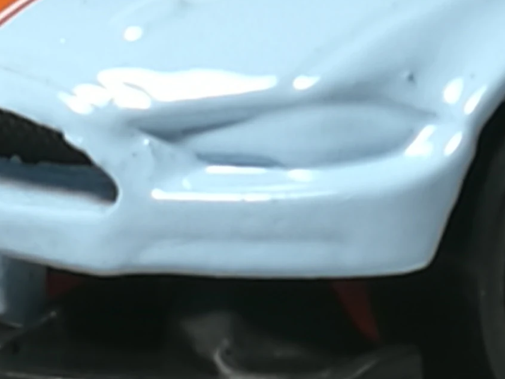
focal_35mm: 353
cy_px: -68
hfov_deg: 5.6
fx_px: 5149
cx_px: 661
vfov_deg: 4.2
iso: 50
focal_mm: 4.5
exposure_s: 1/50
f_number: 2.2
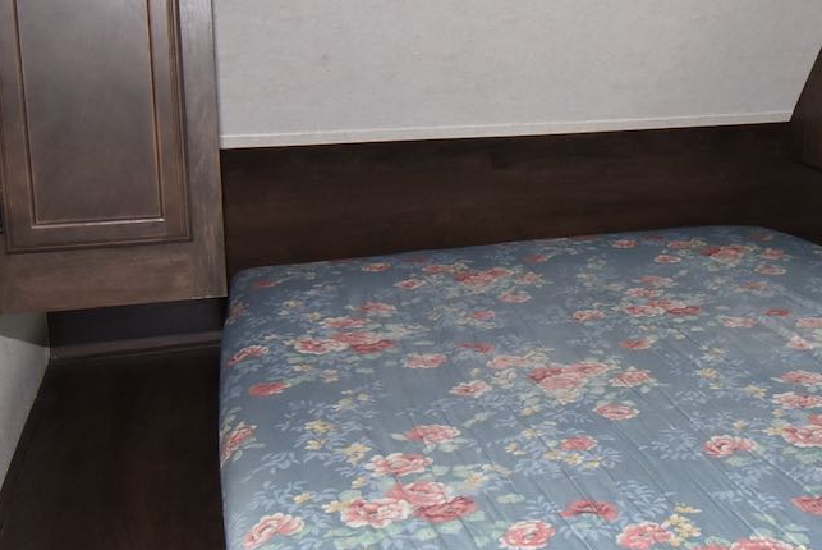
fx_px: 960
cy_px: 197
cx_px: 602
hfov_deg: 45.0
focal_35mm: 42
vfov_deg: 31.8
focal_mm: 10
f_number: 4.5
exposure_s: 1/80
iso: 800
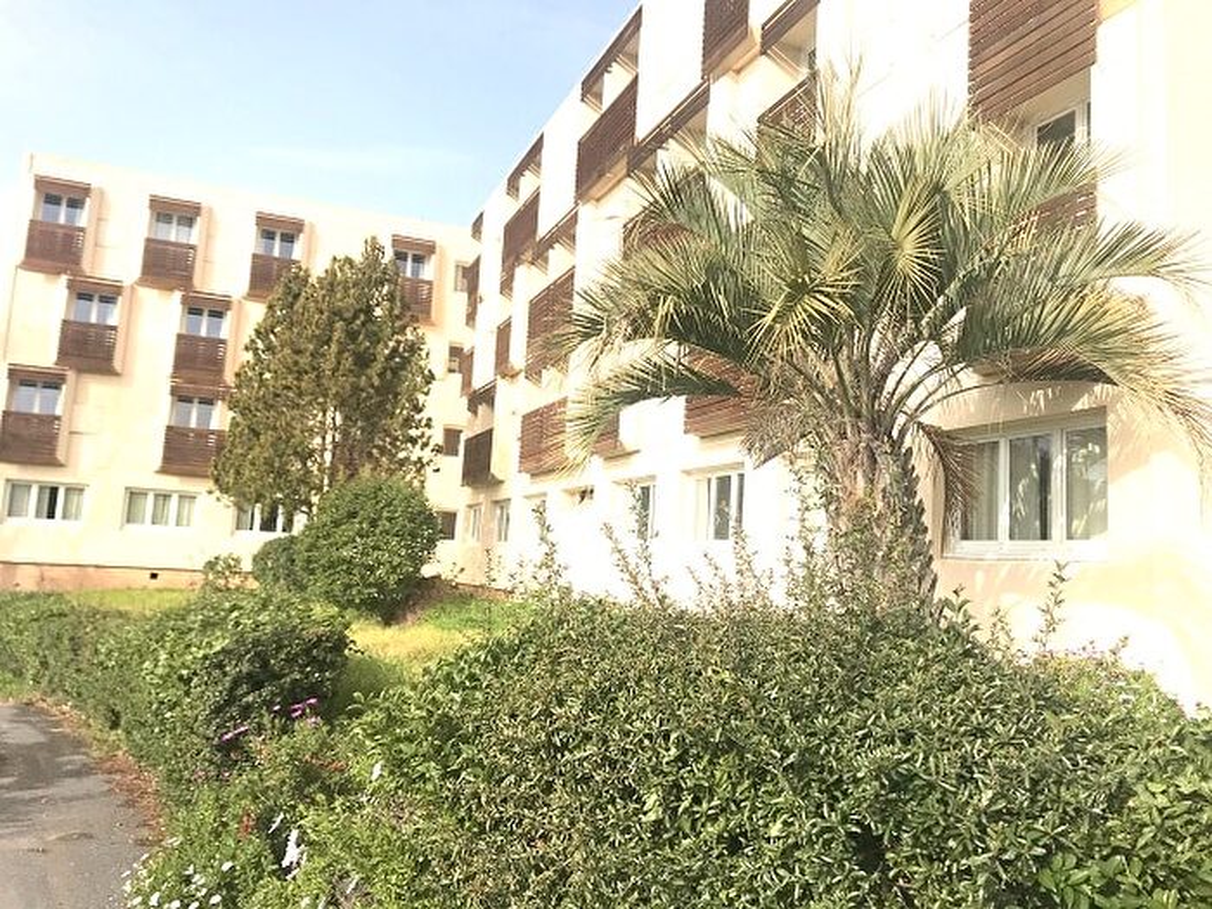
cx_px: 606
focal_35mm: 28
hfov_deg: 63.4
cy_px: 454
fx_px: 980
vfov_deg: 49.7
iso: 20
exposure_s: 1/2907
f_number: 1.8
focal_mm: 3.99
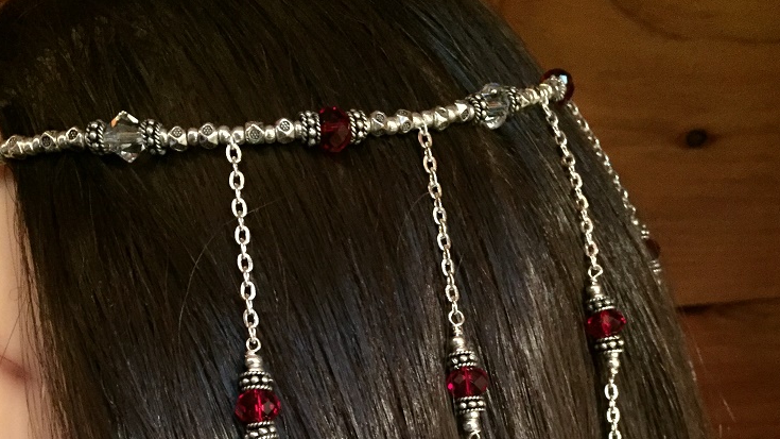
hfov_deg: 47.4
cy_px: 512
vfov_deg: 25.2
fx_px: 889
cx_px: 392
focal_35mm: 43
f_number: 2.2
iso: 800
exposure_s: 1/15
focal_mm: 4.15
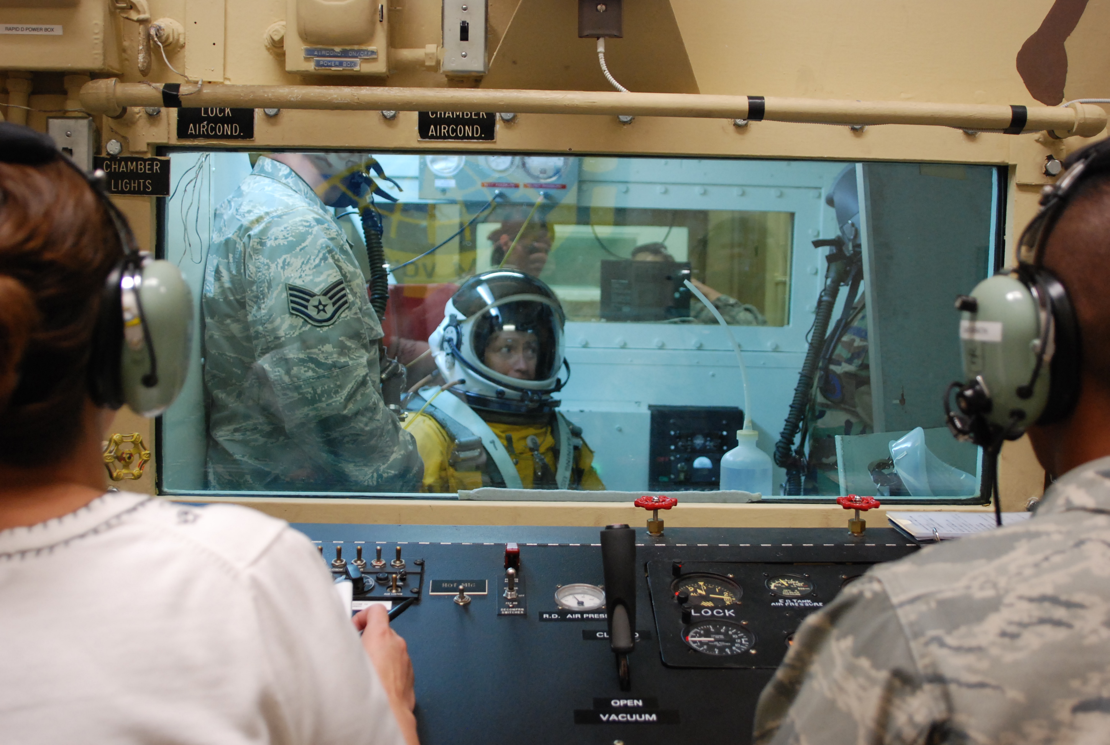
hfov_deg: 46.3
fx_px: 1298
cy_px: 372
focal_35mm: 42
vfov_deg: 32.0
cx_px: 555
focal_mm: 28
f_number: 3.5
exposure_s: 1/50
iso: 800
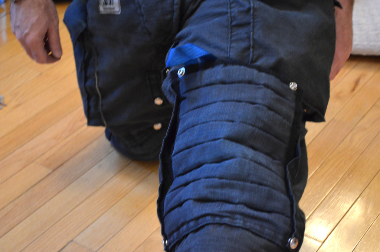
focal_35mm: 82
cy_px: 126
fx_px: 869
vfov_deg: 16.5
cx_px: 190
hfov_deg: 24.7
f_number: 5.6
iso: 3200
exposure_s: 1/25
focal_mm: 55
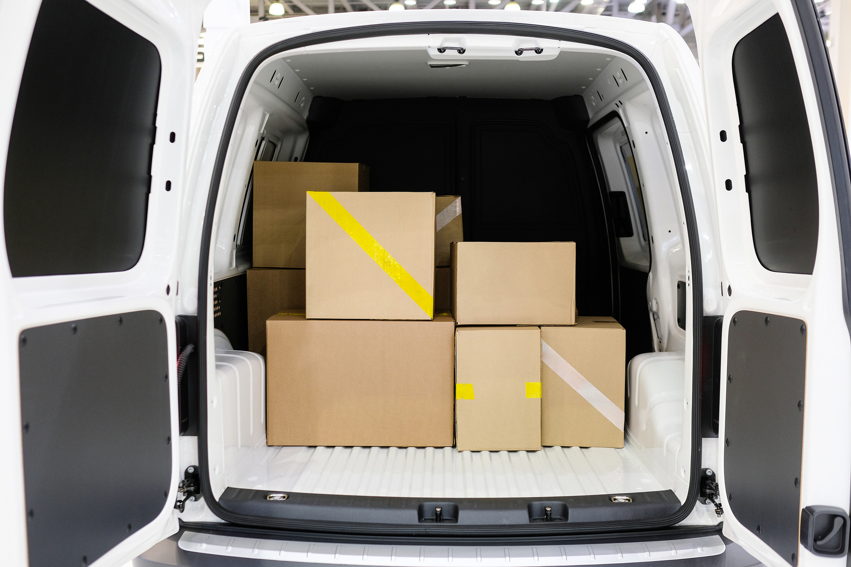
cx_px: 426
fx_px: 827
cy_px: 284
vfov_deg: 37.8
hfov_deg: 54.4
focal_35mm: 35
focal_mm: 23
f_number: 2.8
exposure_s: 1/50
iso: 640
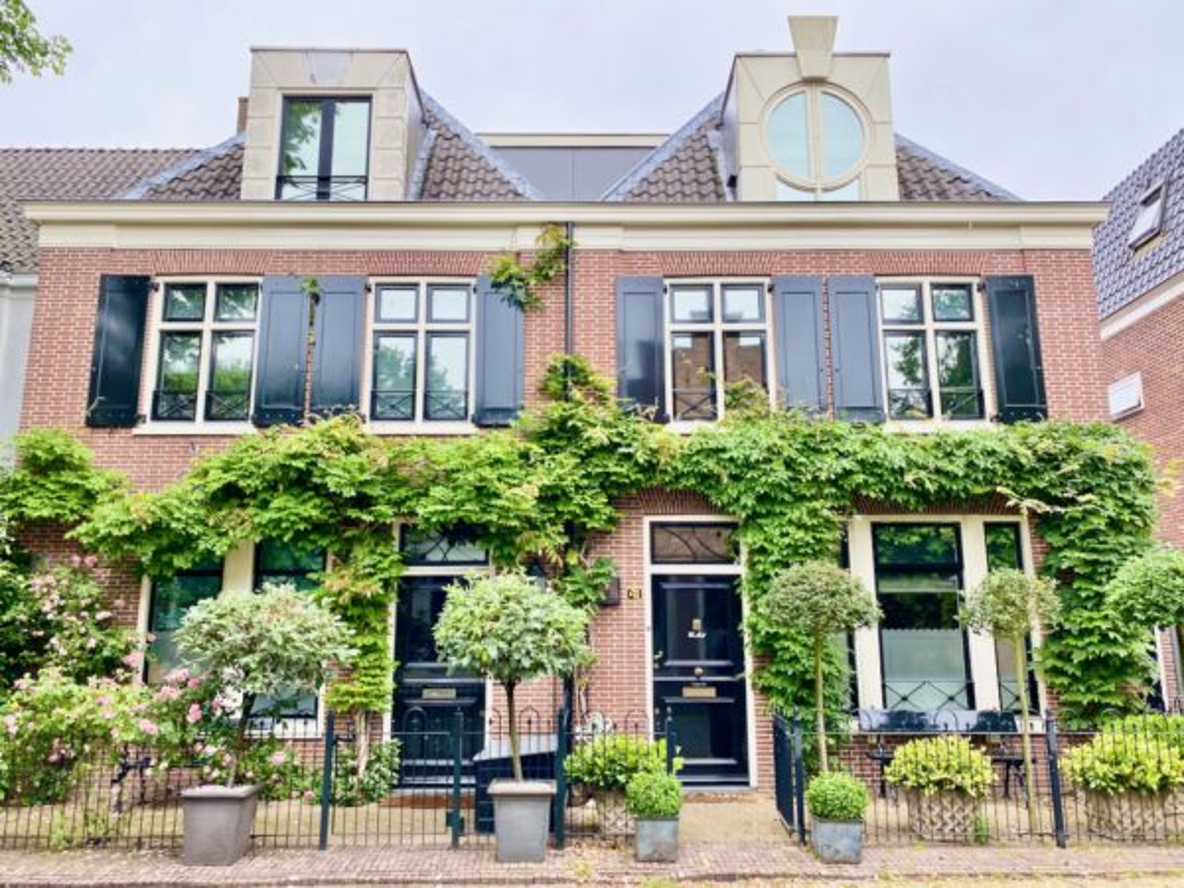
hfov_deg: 67.3
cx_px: 592
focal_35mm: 26
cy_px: 444
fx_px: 889
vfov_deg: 53.1
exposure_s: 1/250
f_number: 1.8
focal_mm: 4.25
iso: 32
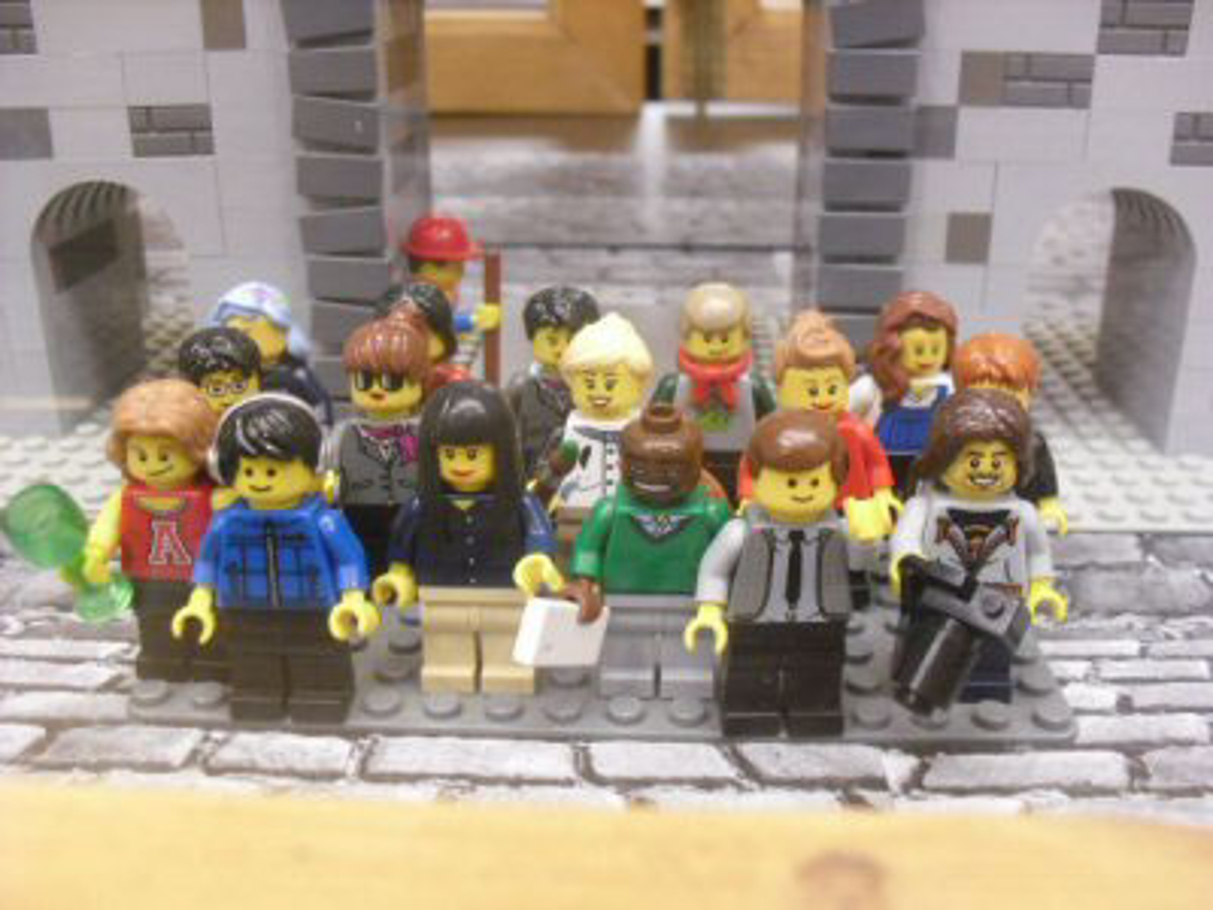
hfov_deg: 51.4
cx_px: 606
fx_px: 1261
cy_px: 455
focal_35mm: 36
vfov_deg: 39.7
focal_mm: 6.3
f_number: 3.1
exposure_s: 1/15
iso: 200
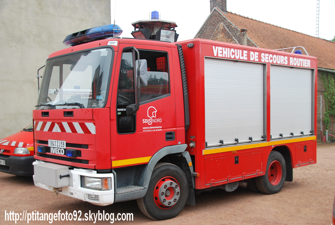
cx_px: 168
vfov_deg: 31.0
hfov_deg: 44.9
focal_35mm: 44
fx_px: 406
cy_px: 112
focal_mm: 29
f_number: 5.6
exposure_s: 1/125
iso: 200
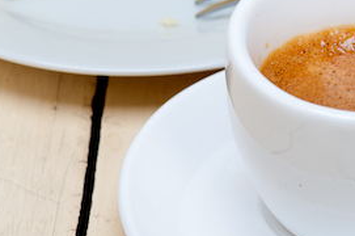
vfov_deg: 4.4
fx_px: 3053
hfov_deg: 6.6
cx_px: 255
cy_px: 140
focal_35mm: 310
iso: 200
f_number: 11
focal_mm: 105
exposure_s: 1/200
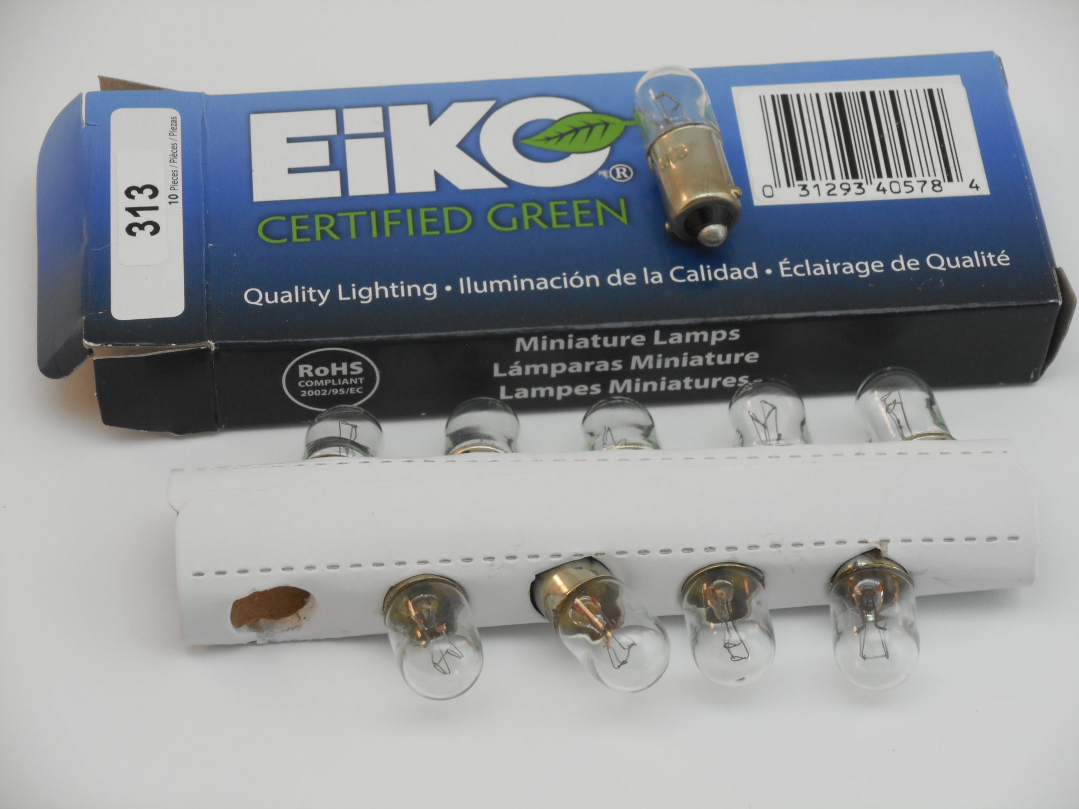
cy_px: 404
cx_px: 540
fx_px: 3179
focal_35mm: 102
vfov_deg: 14.5
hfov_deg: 19.3
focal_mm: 18.2
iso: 180
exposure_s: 1/60
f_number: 5.8
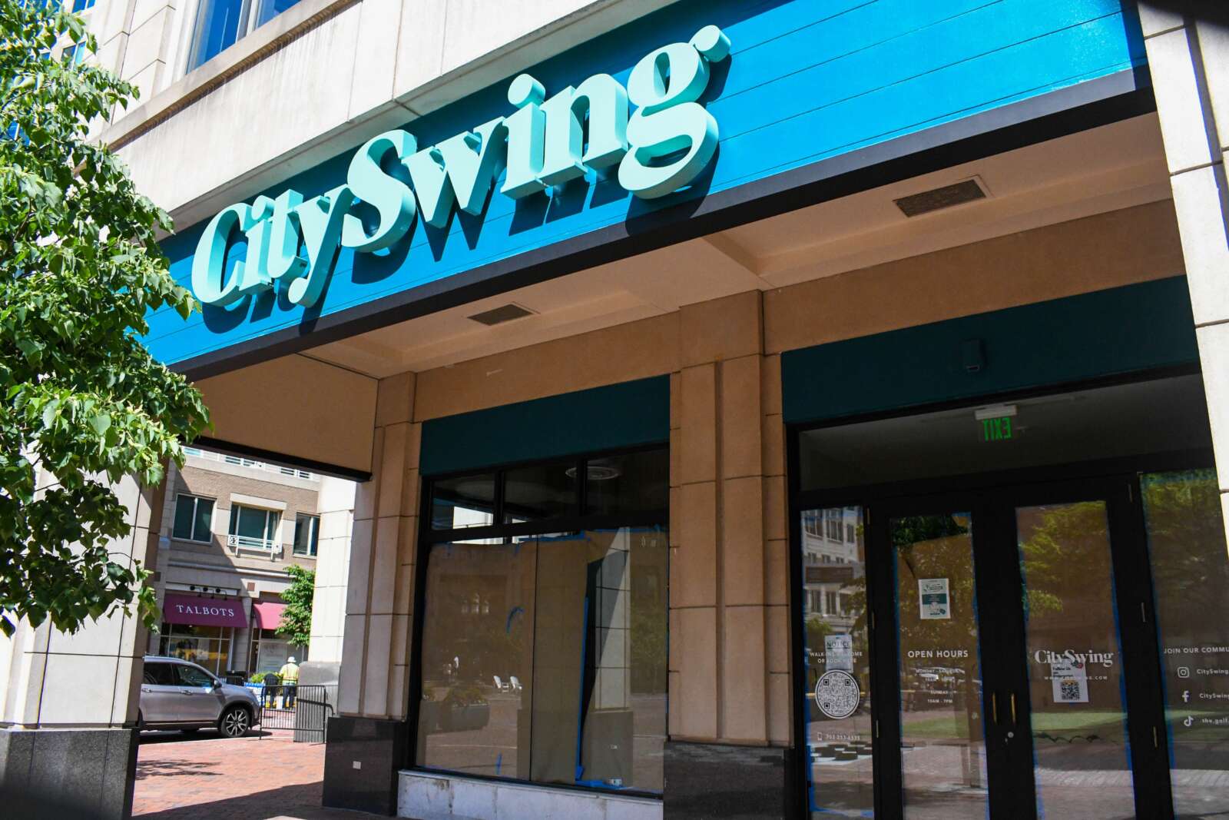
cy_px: 410
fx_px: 922
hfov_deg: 67.4
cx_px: 614
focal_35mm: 27
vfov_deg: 47.9
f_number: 8
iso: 3200
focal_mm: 18
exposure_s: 1/4000
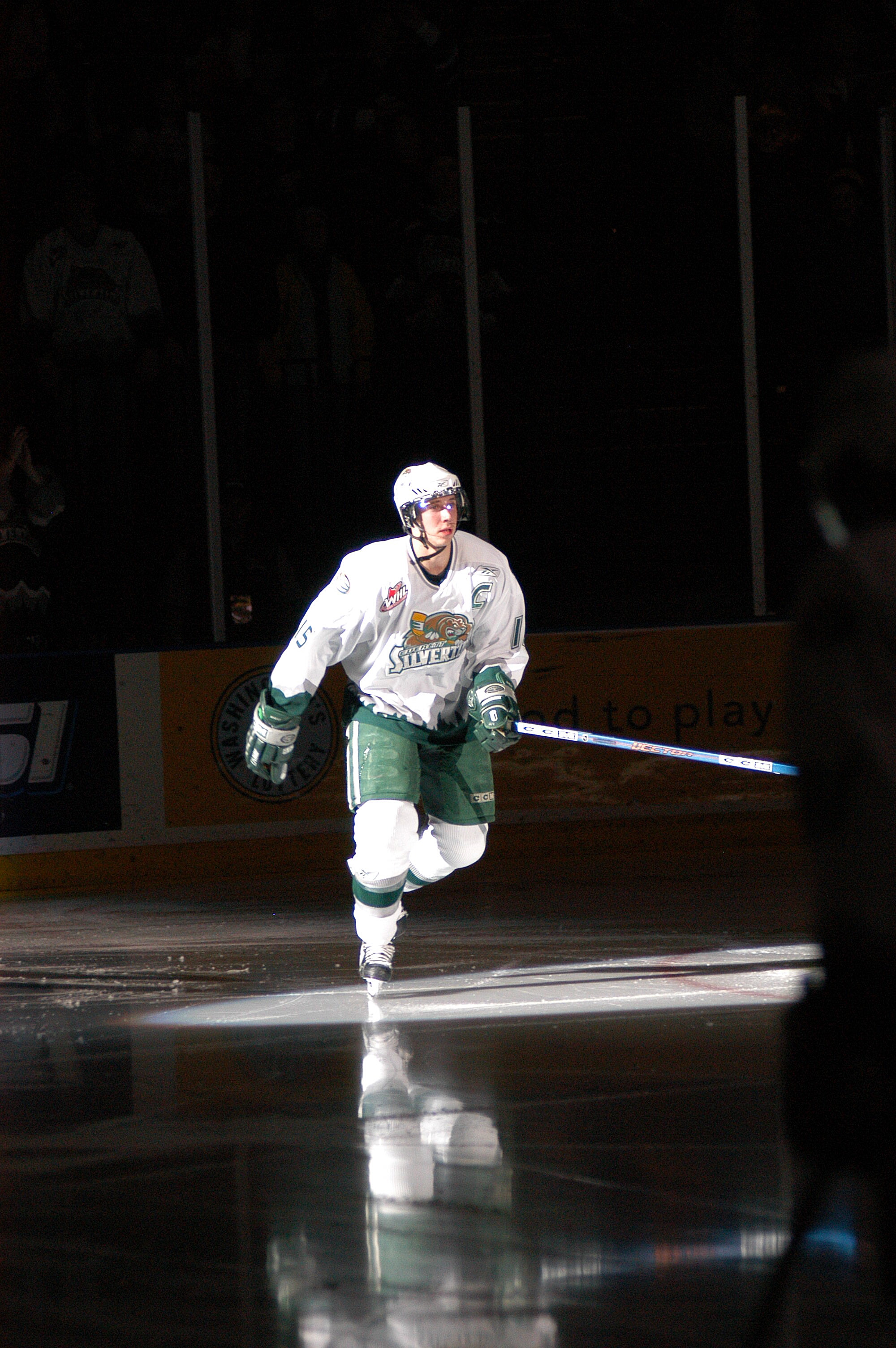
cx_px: 448
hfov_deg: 6.3
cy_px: 674
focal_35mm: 218
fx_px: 8134
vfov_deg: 9.5
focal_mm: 145
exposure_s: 1/250
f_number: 2.8
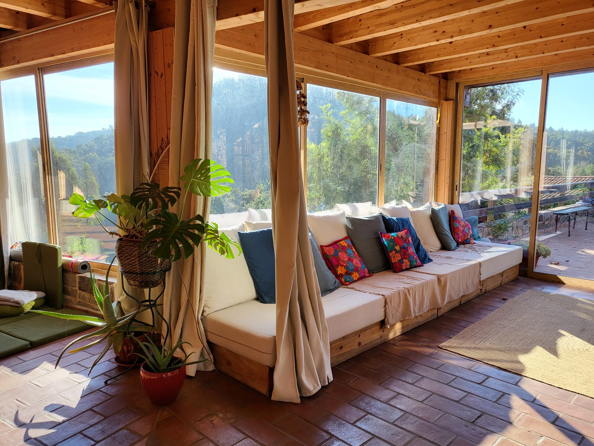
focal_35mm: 26
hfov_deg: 67.3
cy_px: 223
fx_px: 446
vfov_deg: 53.1
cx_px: 297
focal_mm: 4.25
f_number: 1.8
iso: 50
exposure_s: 1/457
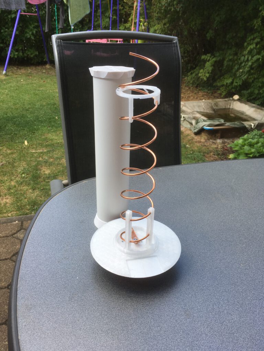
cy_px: 176
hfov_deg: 48.2
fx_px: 295
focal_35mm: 29
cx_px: 132
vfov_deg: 61.7
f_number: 2.2
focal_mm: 4.15
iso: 25
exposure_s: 1/247
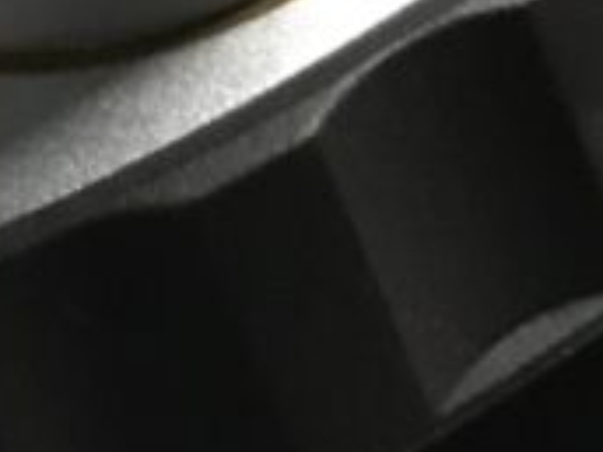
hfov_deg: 11.6
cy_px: -536
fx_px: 2909
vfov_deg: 8.3
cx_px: -154
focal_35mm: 167
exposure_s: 1/9
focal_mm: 3.99
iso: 100
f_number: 1.8
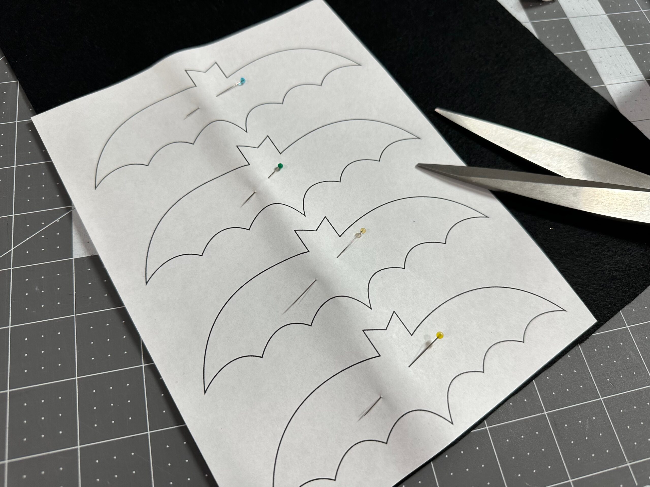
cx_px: 325
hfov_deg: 71.6
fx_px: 451
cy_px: 244
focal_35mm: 24
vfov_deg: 56.8
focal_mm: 6.86
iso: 125
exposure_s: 1/120
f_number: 1.78
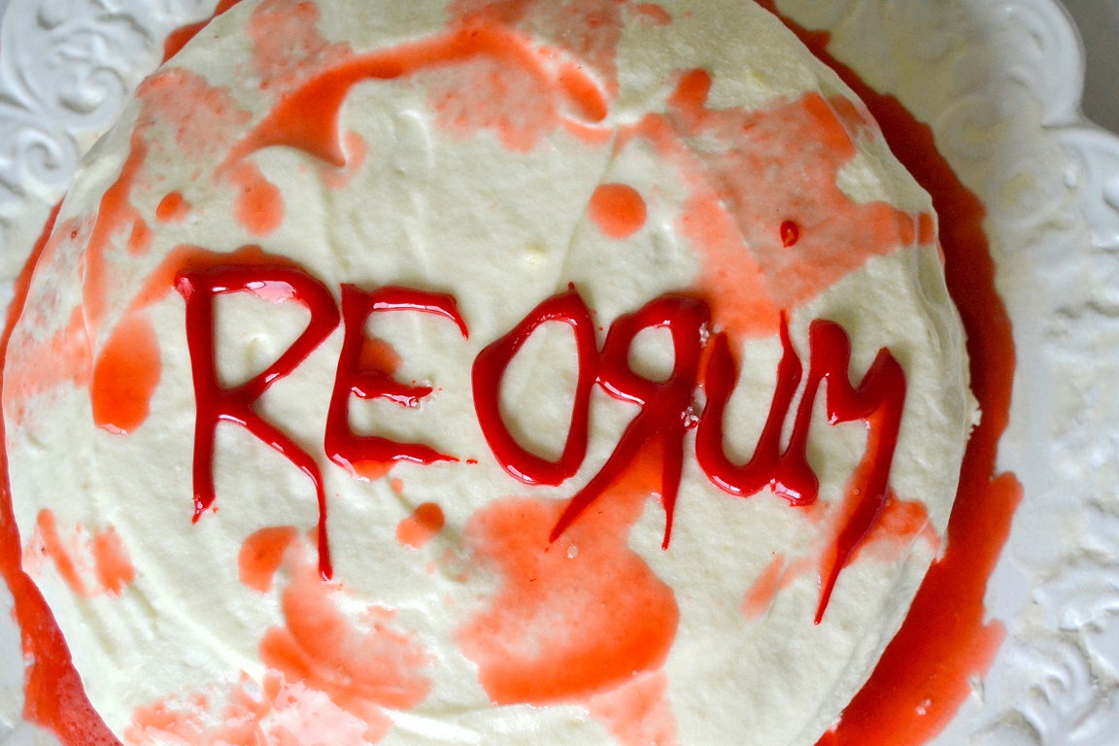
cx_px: 560
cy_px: 373
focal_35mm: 72
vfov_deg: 18.9
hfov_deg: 28.1
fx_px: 2238
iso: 1600
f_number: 5.3
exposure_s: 1/500
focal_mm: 48
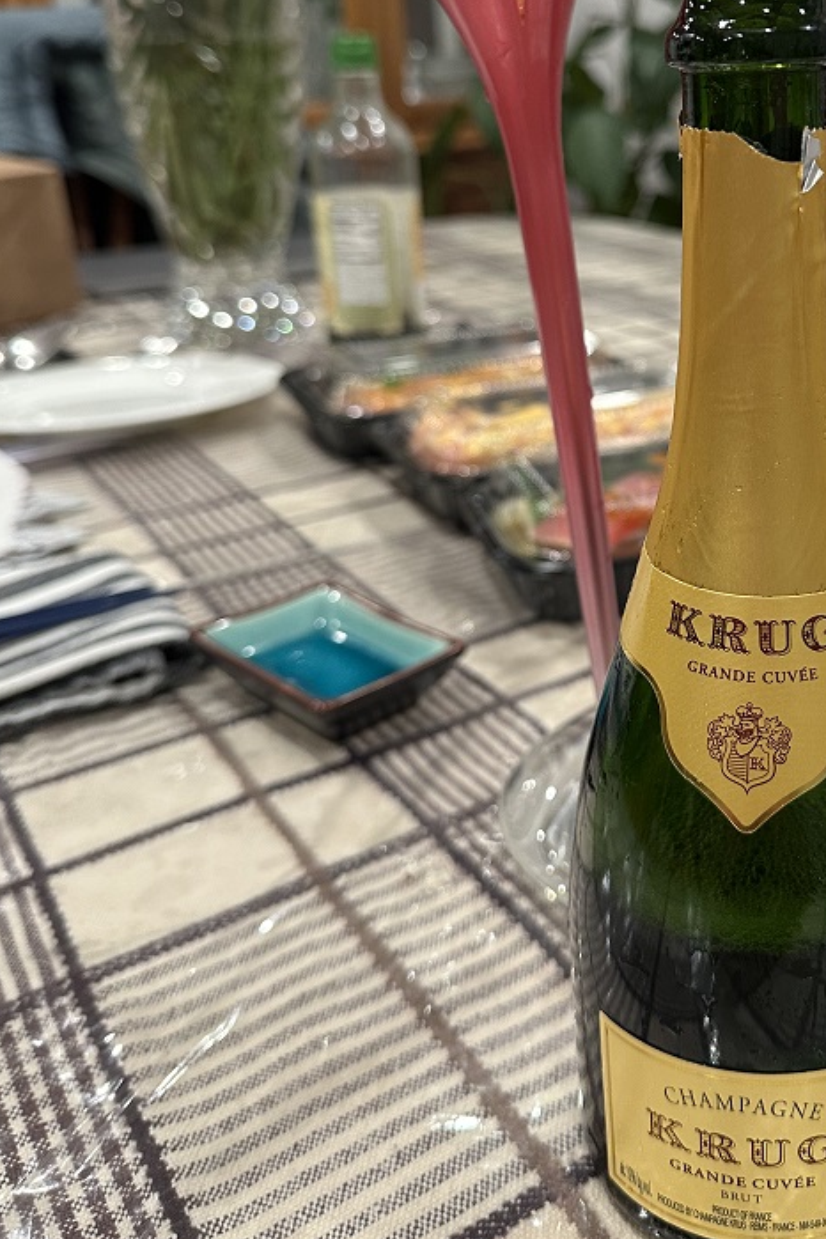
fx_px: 1239
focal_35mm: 36
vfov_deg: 52.3
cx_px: 651
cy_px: 429
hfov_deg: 35.8
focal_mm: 6.86
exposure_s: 1/60
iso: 320
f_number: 1.78
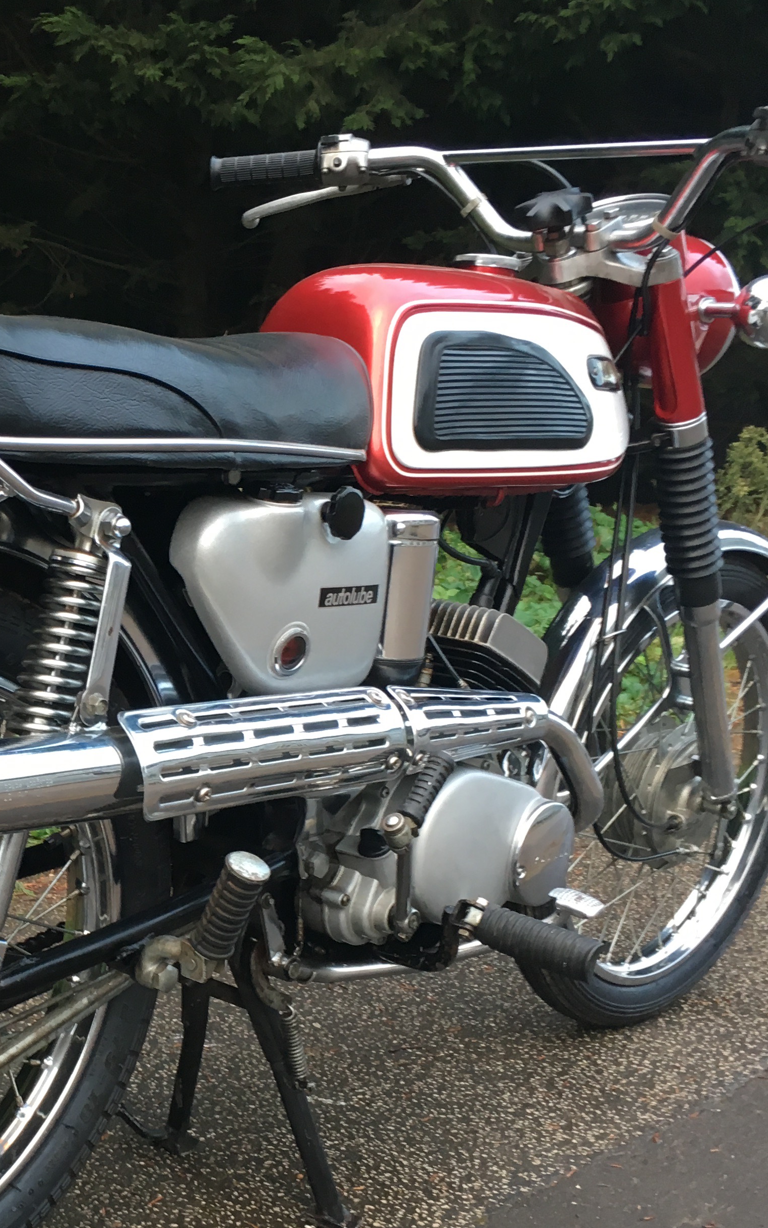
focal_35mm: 51
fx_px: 1708
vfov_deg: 39.4
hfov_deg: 24.4
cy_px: 751
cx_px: 39
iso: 64
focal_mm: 4.15
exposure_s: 1/33
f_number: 2.2
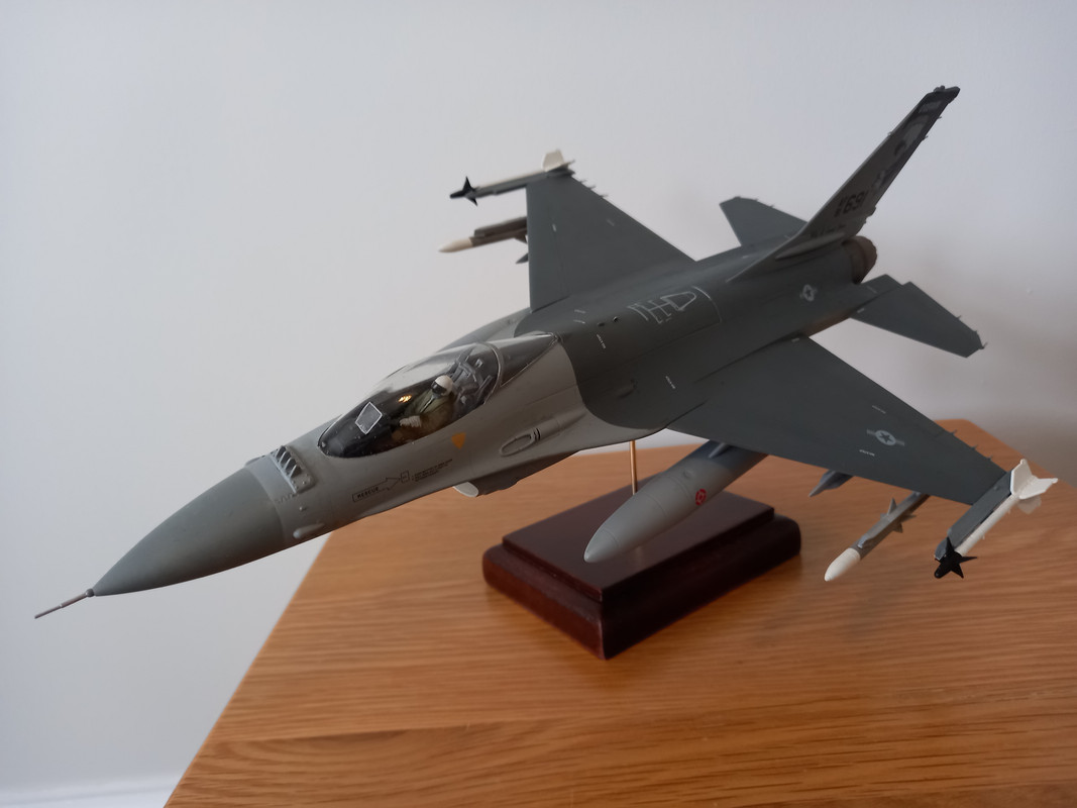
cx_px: 538
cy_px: 404
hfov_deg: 69.4
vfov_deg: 54.9
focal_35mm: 25
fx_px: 778
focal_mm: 4.6
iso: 200
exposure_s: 1/33.3
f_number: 2
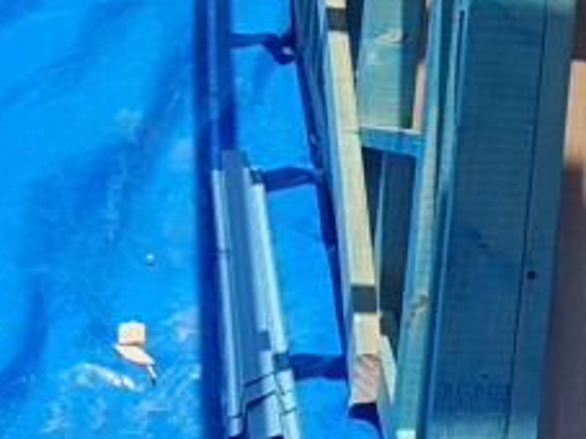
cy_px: 106
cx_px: 1277
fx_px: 2064
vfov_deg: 12.1
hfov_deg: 13.2
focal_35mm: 122
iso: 40
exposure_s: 1/1964
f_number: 1.7
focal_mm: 4.2
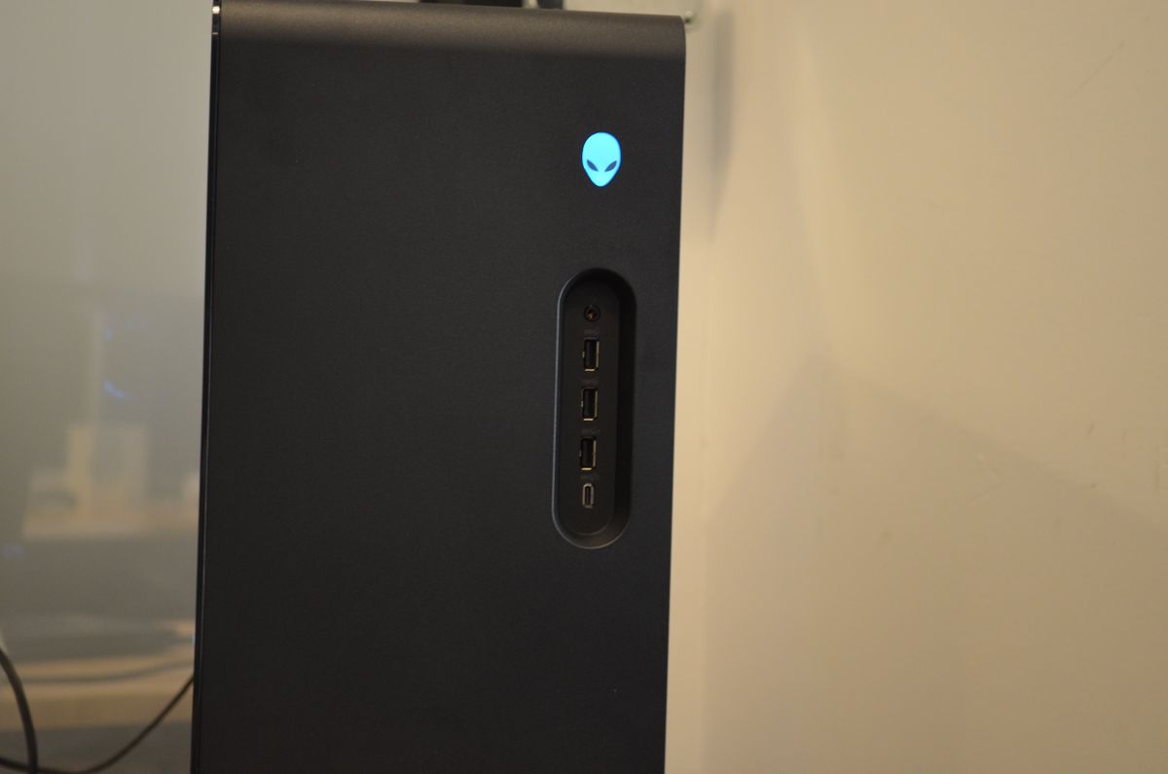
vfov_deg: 18.1
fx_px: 2428
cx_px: 584
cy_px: 387
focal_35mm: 75
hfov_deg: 27.0
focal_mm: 50
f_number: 5.6
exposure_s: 1/30
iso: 900
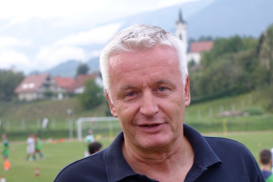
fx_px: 887
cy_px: 110
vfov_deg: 11.7
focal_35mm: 117
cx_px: 190
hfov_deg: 17.4
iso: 250
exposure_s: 1/100
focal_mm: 29.37
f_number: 2.8
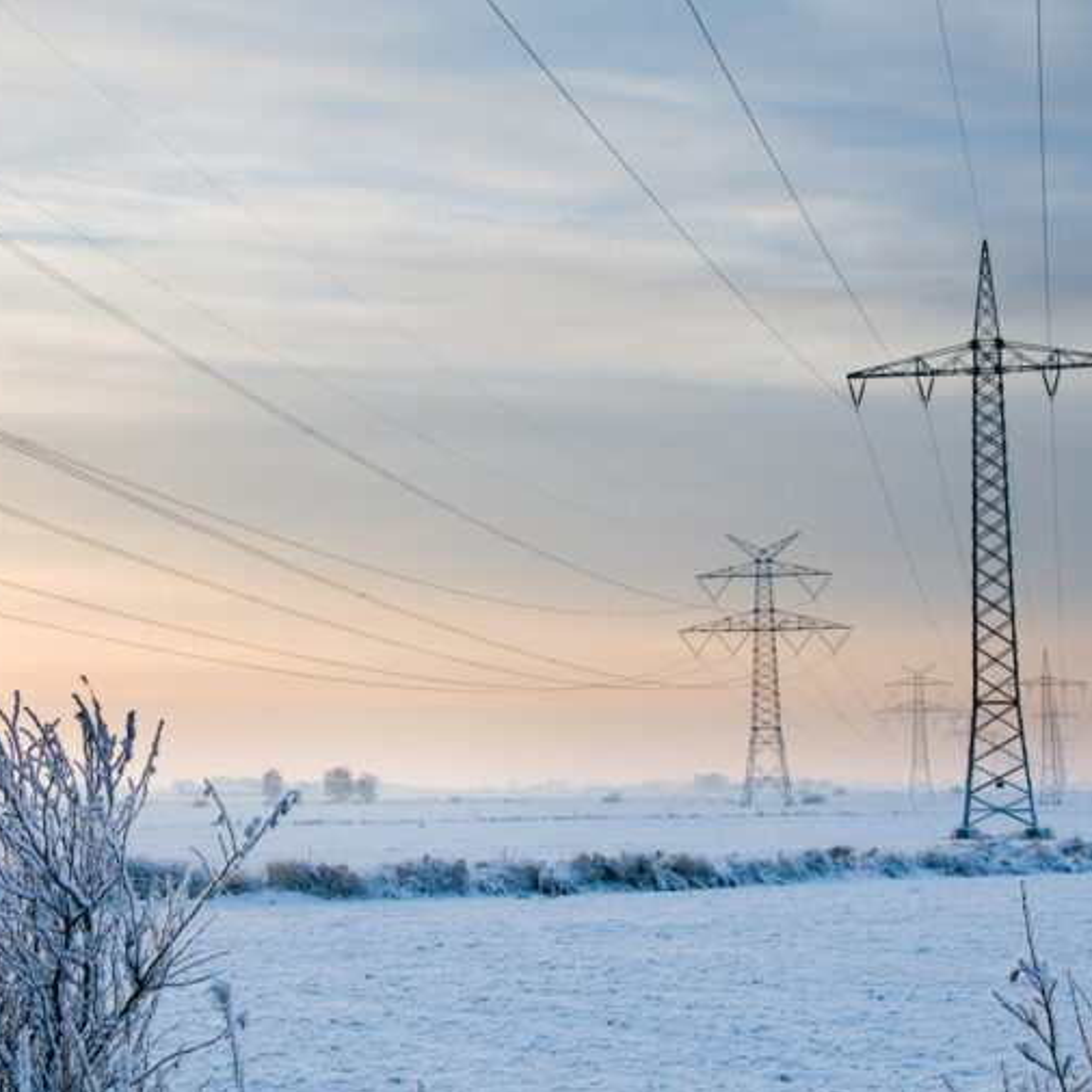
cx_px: 487
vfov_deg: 27.7
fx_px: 2213
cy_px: 549
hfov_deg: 27.7
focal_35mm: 62
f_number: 10
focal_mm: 32
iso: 200
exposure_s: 1/250
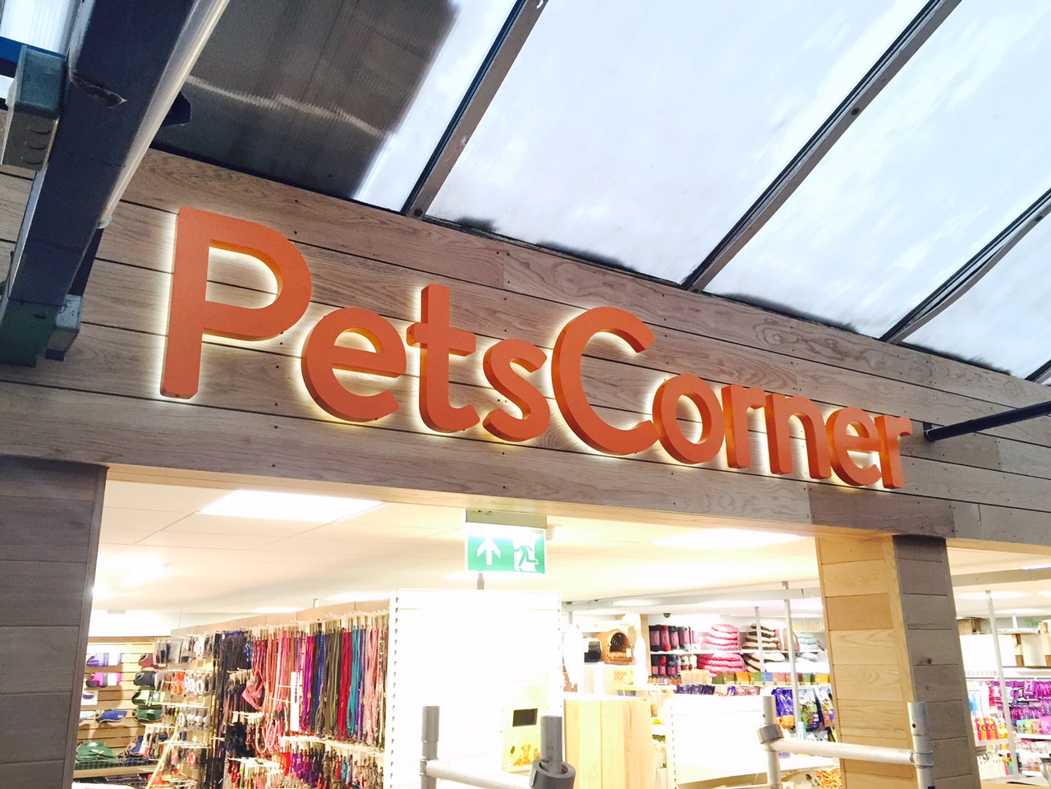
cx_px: 526
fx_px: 880
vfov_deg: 48.2
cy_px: 394
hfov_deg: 61.7
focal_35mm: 29
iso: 100
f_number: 2.2
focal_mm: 4.15
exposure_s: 1/30
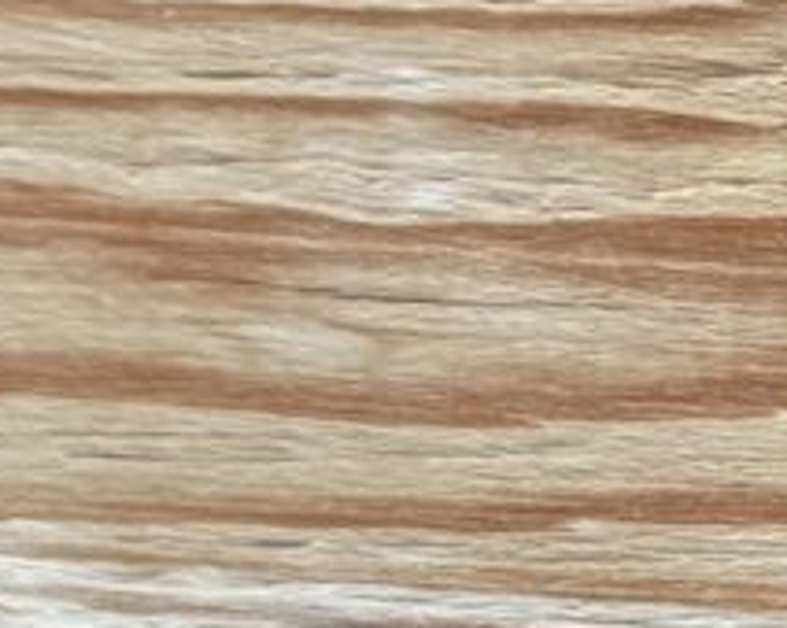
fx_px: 3933
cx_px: -1947
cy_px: -425
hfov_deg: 8.5
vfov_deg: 8.8
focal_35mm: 169
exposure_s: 1/60
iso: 200
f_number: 1.78
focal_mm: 6.76
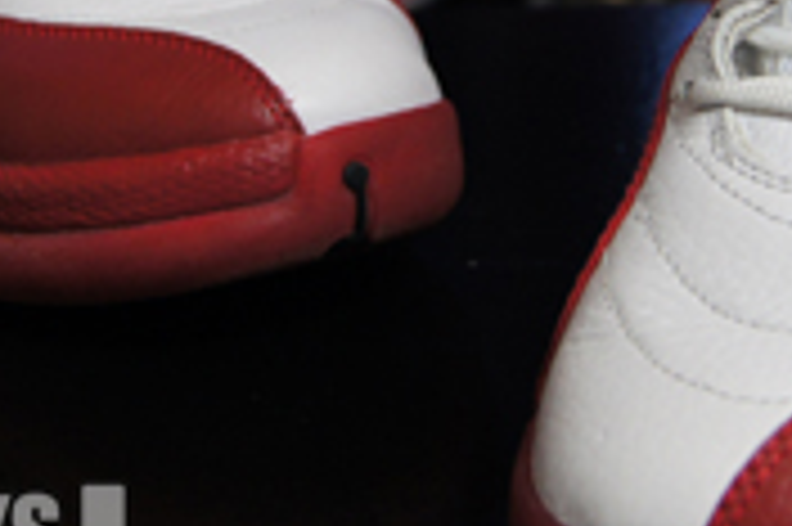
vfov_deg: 12.3
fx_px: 2396
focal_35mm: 109
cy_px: -61
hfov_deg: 18.8
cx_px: 464
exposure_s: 1/40
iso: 400
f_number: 4
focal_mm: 22
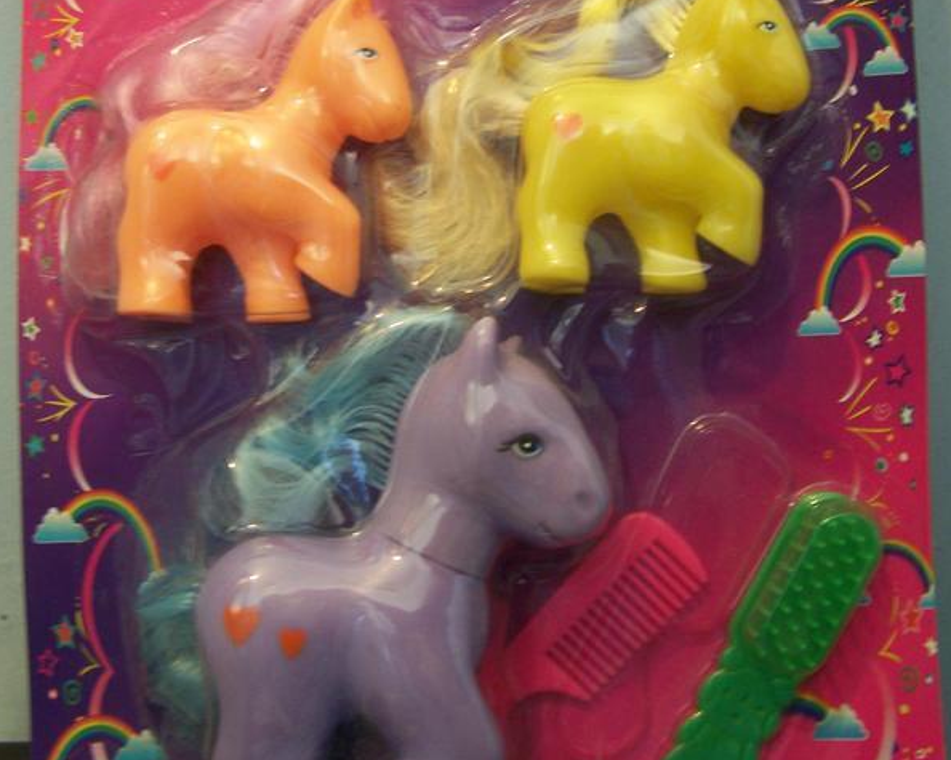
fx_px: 1407
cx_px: 475
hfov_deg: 37.3
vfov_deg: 30.1
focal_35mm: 50
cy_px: 264
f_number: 2.8
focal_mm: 6.3
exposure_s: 1/20
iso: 160
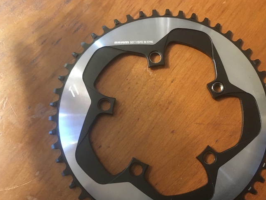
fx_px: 277
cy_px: 120
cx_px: 160
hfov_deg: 51.0
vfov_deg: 39.5
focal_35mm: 36
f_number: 2.2
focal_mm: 4.15
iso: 400
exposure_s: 1/15
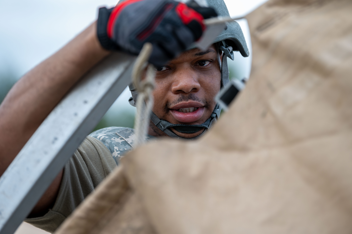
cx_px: 176
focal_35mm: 165
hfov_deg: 12.5
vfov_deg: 8.3
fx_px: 1612
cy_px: 117
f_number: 3.2
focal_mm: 165
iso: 250
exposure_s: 1/800
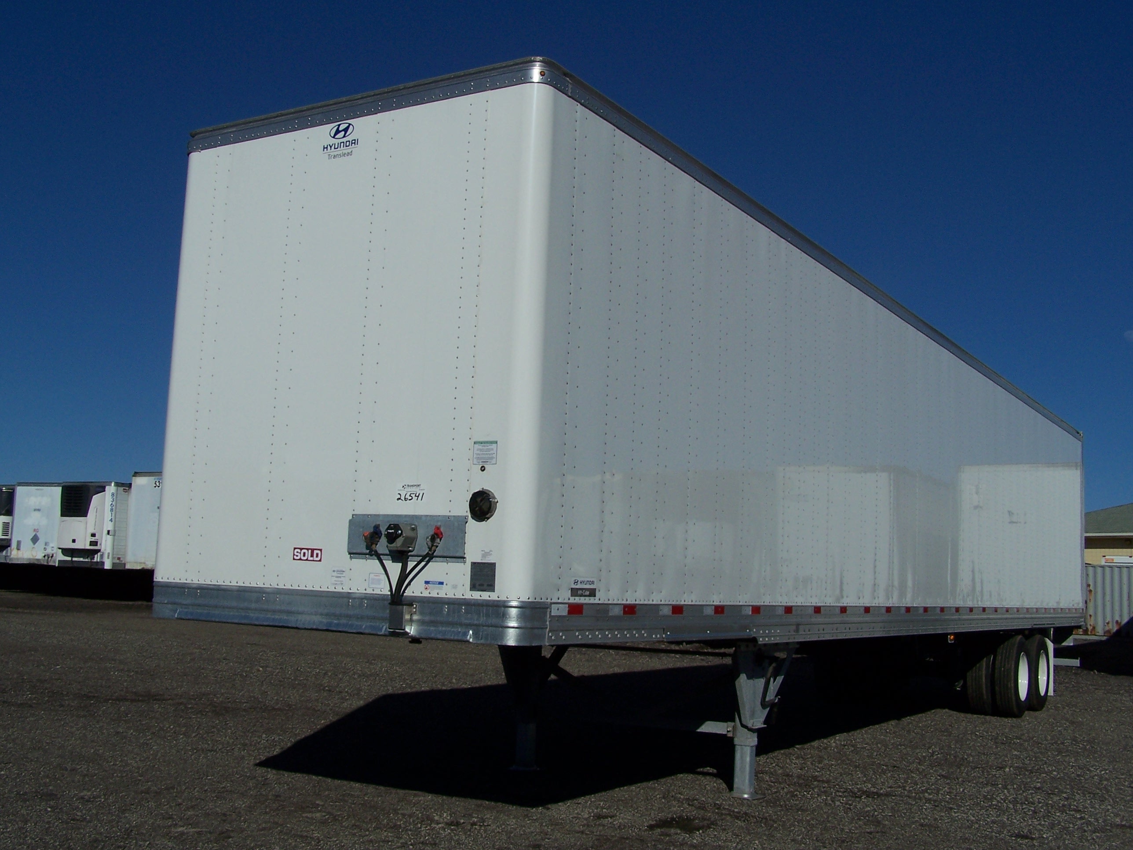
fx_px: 1244
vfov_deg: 37.7
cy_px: 425
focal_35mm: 38
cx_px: 566
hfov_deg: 49.0
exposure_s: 1/1500
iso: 80
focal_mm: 6.3
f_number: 5.6
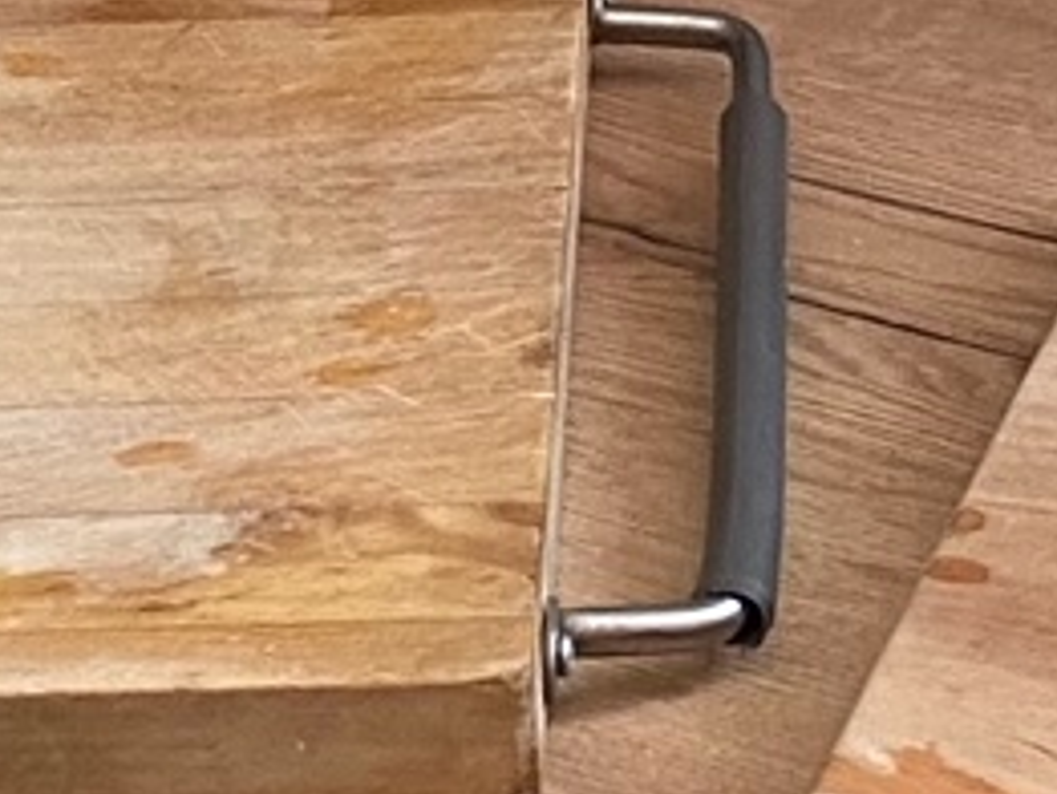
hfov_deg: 9.8
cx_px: 757
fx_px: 6140
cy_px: -1256
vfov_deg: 6.9
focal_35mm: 201
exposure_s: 1/73
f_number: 1.8
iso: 125
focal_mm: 4.25
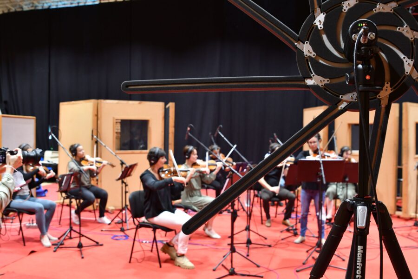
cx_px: 209
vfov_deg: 36.9
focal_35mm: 36
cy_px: 140
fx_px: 418
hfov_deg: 53.1
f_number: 3.5
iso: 1250
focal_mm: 24
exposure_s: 1/60
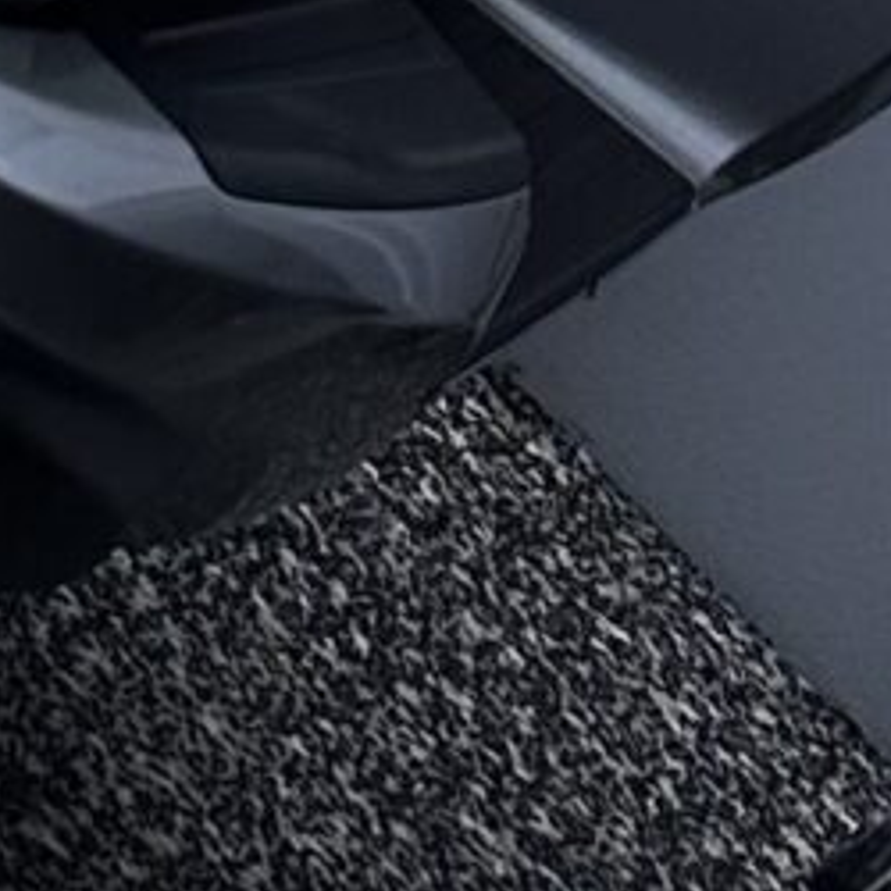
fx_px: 6319
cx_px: -2359
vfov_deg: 5.9
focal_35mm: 217
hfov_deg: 6.7
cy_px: -3439
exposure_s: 1/2070
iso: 80
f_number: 1.78
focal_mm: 6.86
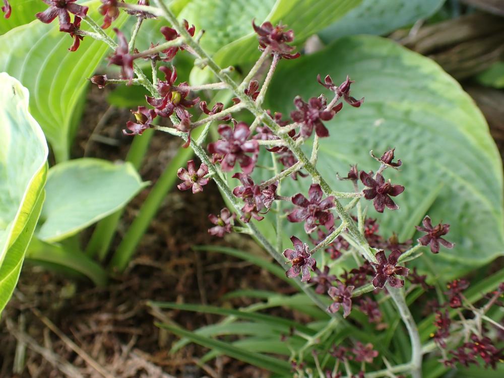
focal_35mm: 30
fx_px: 437
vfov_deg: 46.8
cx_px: 252
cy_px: 189
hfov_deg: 60.0
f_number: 2.3
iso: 125
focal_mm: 5.4
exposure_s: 1/125
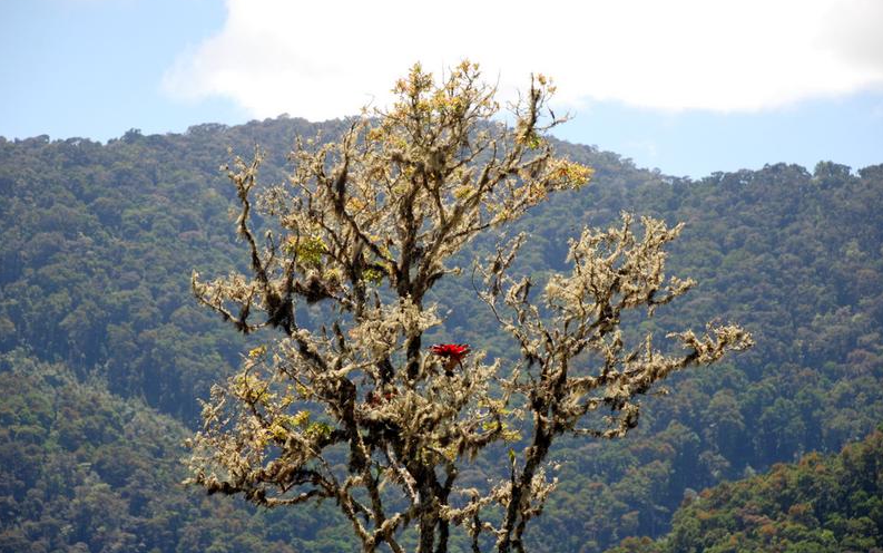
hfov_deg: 15.0
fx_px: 3346
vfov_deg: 9.4
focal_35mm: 139
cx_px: 442
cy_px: 282
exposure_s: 1/500
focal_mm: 90
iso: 200
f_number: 5.6
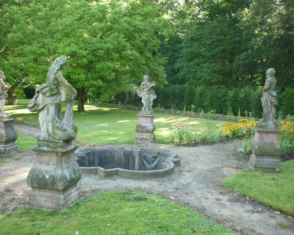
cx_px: 137
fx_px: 305
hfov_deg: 51.5
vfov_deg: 42.2
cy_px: 117
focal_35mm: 35
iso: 80
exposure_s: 1/60
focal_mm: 5.5
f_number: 2.8
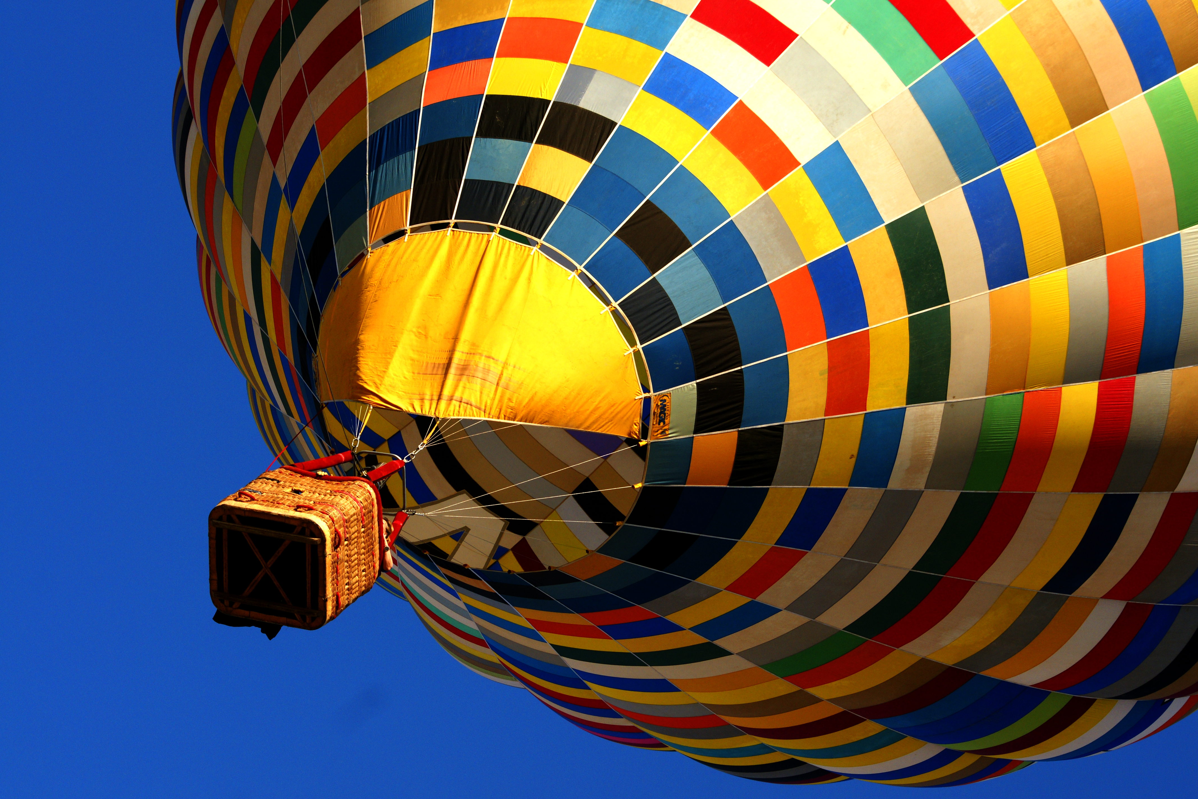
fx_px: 3494
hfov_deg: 19.5
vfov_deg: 13.0
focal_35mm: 105
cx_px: 599
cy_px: 400
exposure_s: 1/640
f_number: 8
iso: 200
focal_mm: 70
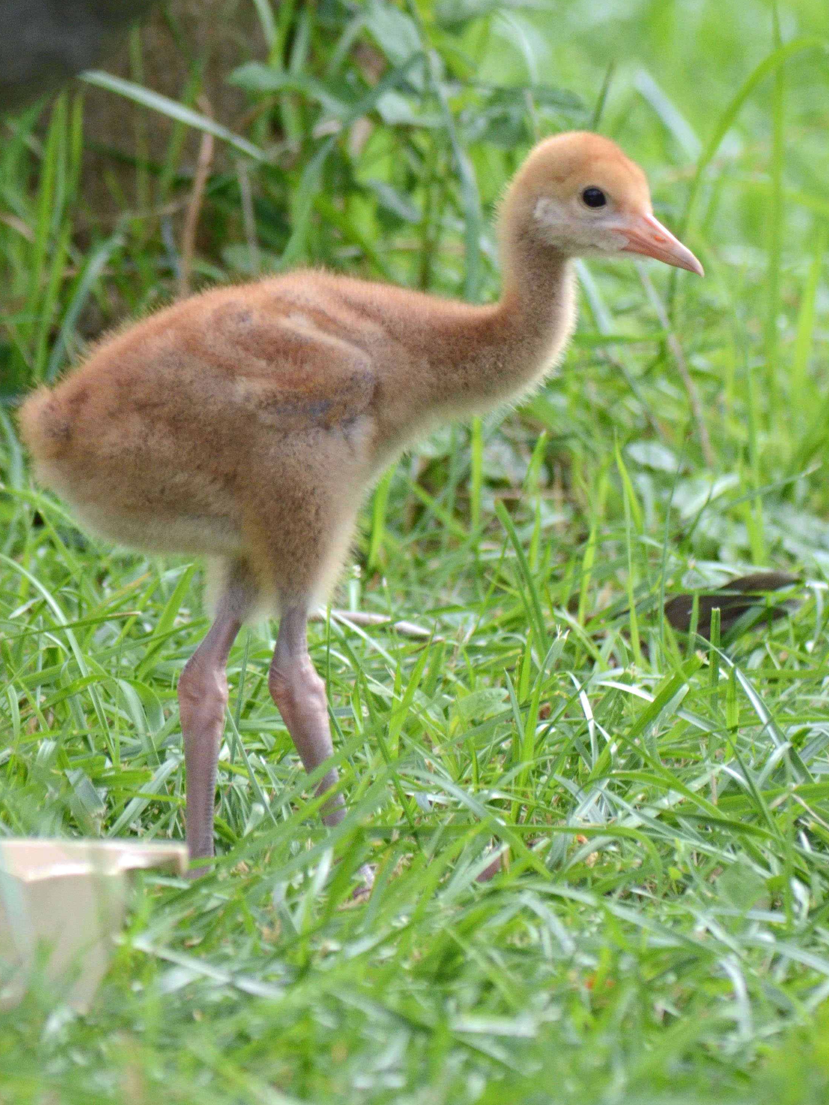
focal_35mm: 1200
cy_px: 393
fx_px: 38309
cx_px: 247
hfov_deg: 1.2
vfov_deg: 1.7
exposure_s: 1/800
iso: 1250
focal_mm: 500
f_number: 8
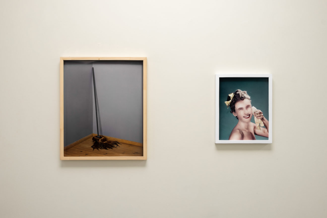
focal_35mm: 32
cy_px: 109
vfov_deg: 41.1
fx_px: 291
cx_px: 164
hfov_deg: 58.7
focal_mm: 21.4
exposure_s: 1/1.67
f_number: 10
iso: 80
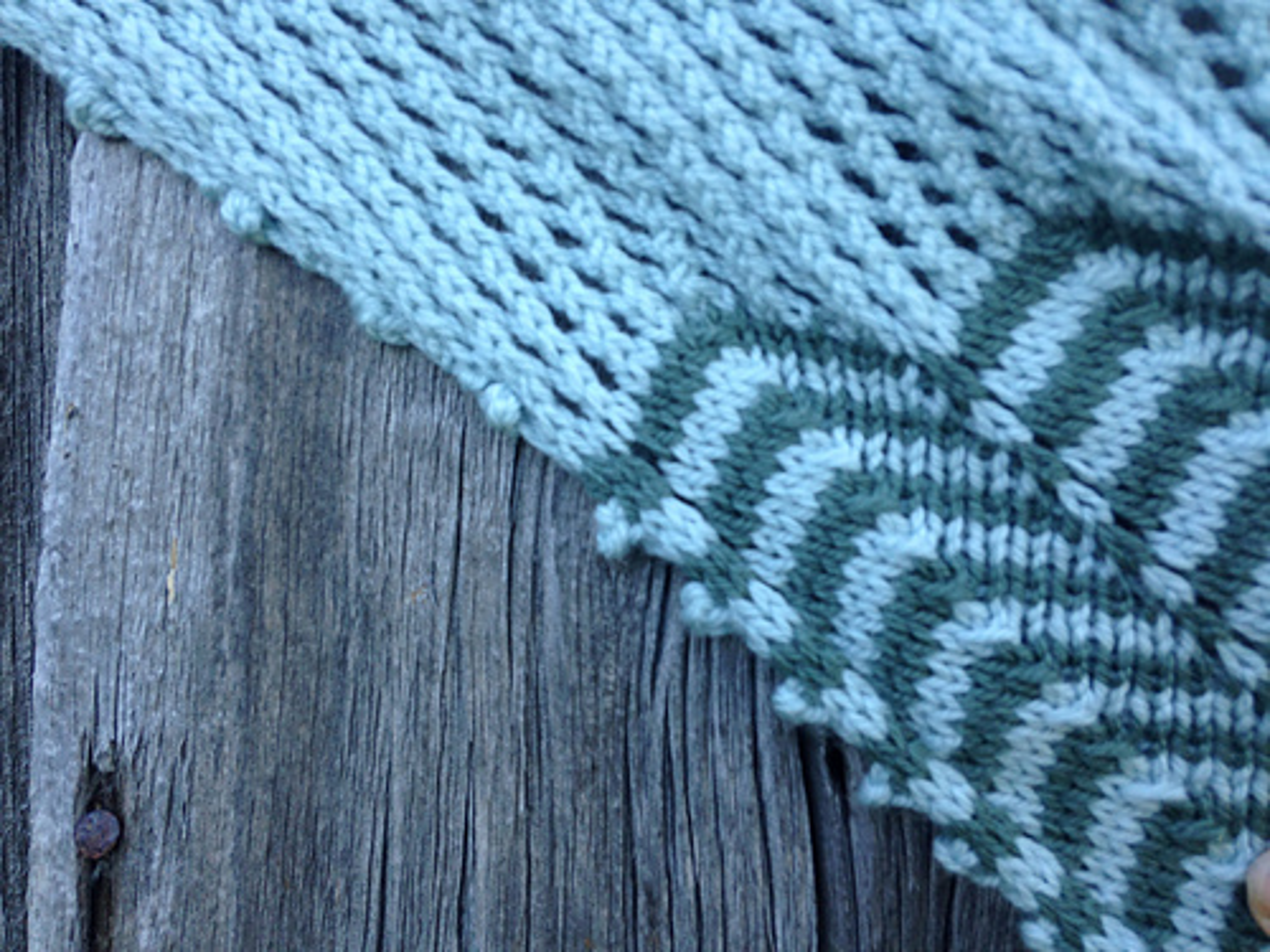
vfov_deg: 42.9
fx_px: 1211
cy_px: 476
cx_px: 635
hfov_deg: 55.4
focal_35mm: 33
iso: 64
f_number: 2.4
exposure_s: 1/120
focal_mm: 4.12
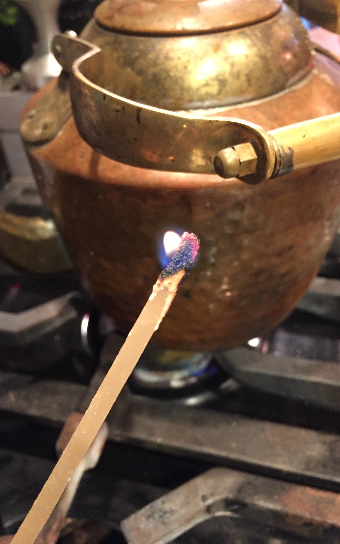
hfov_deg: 40.5
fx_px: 460
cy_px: 271
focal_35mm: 31
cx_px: 152
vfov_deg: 61.2
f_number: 2.2
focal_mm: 4.15
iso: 250
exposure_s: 1/20
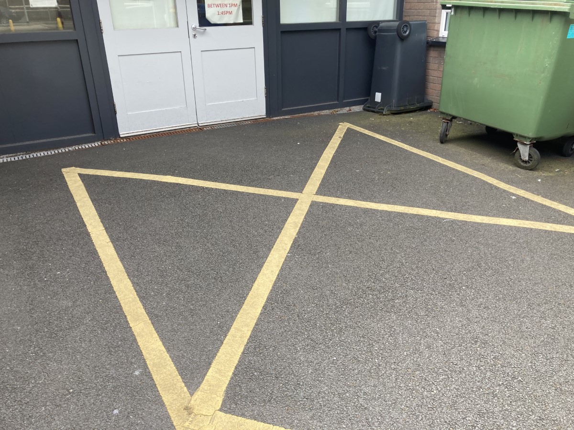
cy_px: 215
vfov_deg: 49.7
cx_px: 287
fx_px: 464
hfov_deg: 63.4
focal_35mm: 28
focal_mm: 3.99
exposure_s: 1/165
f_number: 1.8
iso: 20
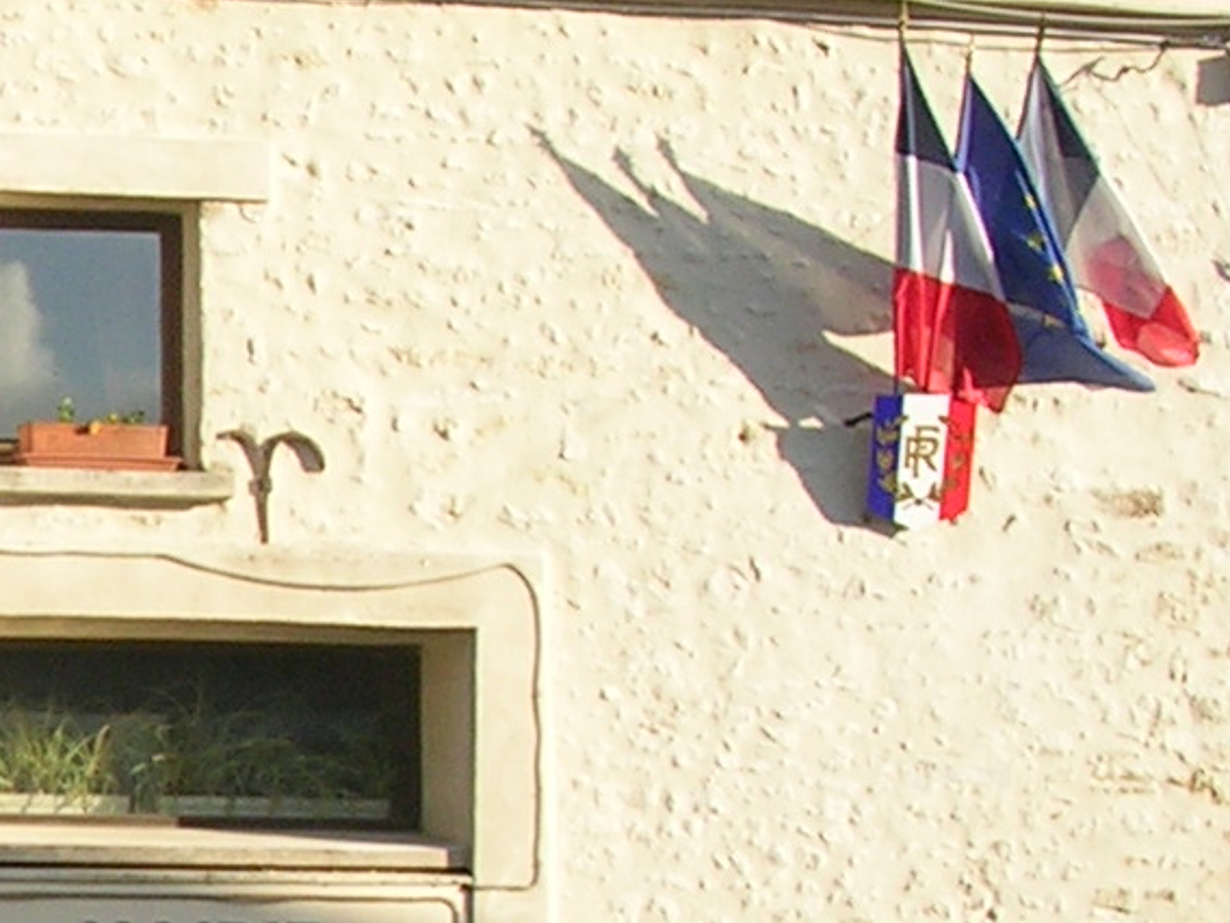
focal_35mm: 137
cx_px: -819
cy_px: 949
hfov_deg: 13.3
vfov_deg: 10.7
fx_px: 4868
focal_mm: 5.8
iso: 50
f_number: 5.6
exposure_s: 1/150
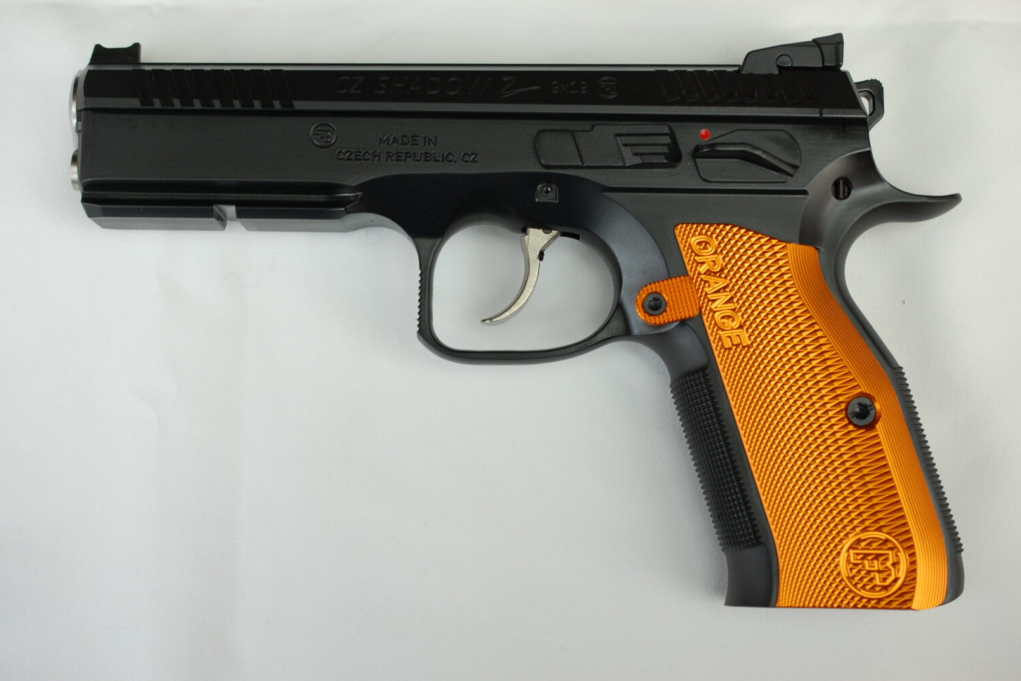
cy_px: 343
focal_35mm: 61
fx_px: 1730
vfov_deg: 22.3
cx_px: 516
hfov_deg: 32.9
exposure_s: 1/60
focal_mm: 40
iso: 400
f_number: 4
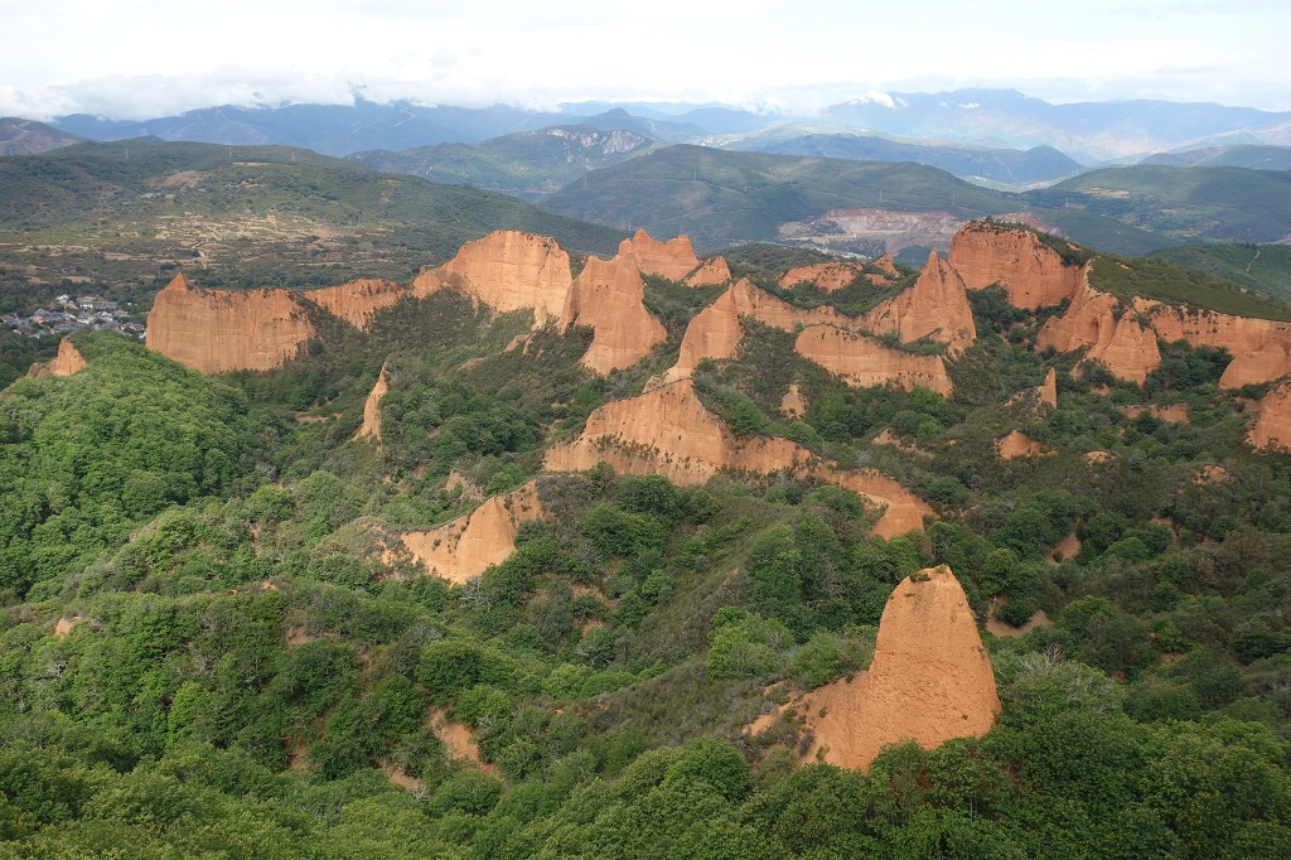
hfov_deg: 55.8
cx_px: 646
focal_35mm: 34
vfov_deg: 38.9
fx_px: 1219
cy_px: 430
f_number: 5.6
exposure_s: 1/200
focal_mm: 12.78
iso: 125
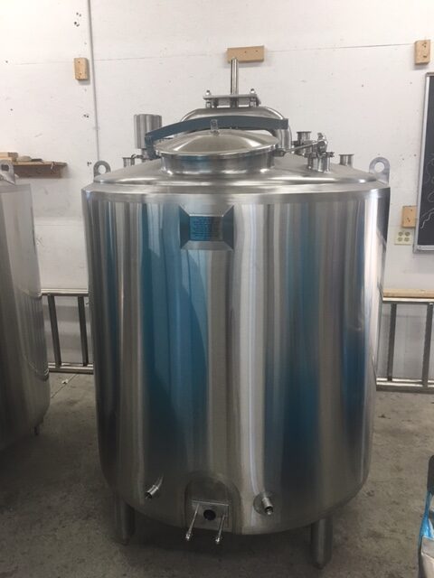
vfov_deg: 61.7
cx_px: 217
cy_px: 289
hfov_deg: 48.2
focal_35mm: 29
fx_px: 485
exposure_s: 1/30
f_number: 2.2
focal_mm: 4.15
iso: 40
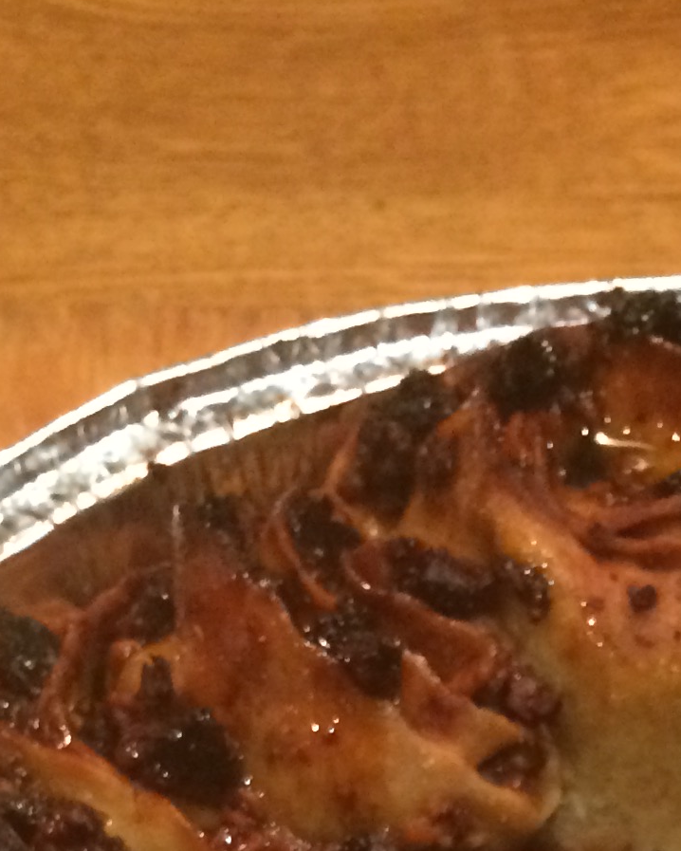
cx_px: 679
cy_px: 1454
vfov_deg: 16.2
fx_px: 2594
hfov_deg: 14.7
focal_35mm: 103
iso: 250
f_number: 2.2
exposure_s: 1/30
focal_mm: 4.15
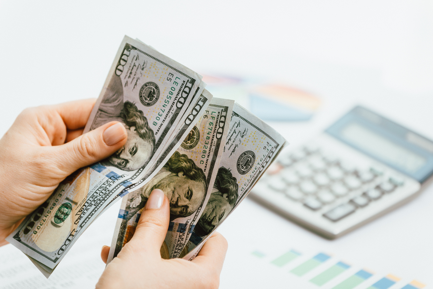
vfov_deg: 8.6
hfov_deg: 12.8
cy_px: 144
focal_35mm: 160
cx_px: 216
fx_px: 1925
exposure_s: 1/160
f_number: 4.5
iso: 100
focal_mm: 160
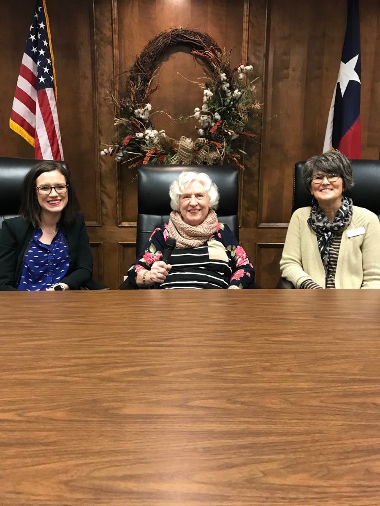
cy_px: 253
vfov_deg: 63.4
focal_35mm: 28
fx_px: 410
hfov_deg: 49.7
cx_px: 190
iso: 50
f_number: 1.8
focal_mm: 3.99
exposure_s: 1/15
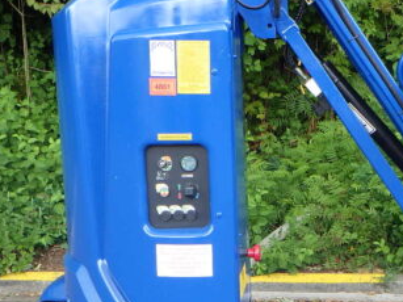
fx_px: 815
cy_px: 234
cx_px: 306
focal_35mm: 70
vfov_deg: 20.8
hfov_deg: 27.4
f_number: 3.5
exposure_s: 1/100
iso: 125
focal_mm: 5
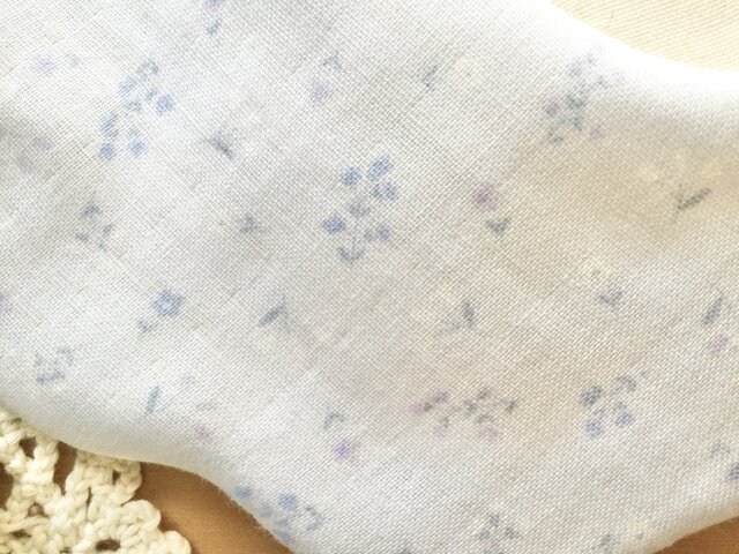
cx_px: 370
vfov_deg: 45.4
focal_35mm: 31
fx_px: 662
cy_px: 277
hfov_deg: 58.4
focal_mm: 3.3
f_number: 2.4
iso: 80
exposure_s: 1/30
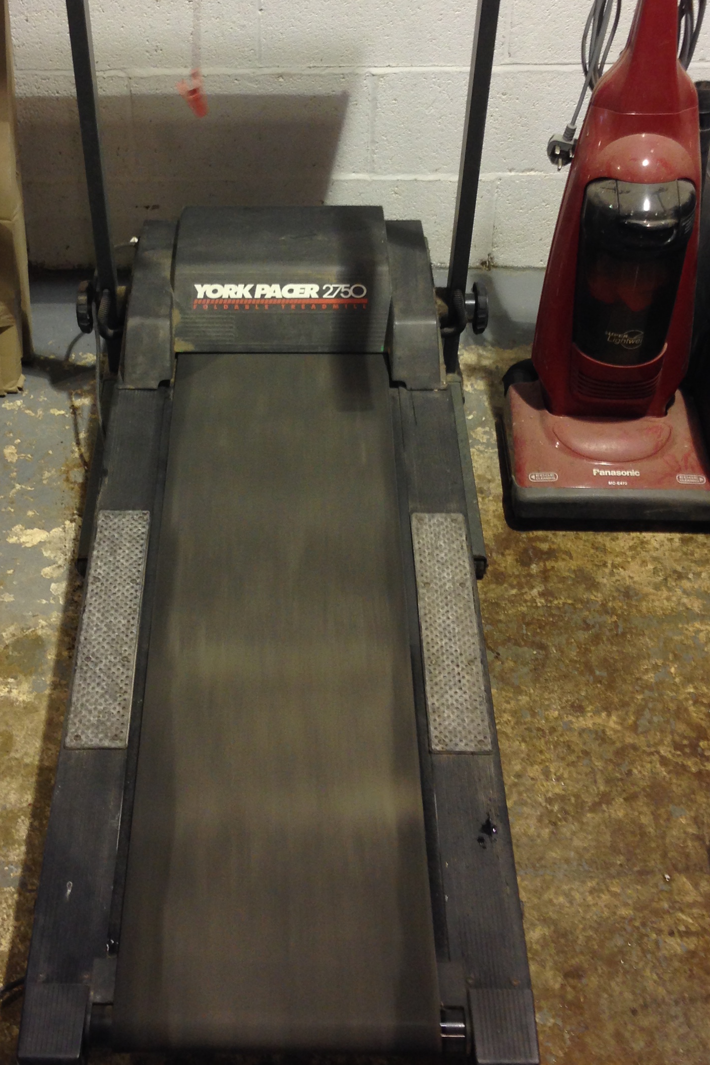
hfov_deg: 25.4
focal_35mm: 53
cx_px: 268
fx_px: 1568
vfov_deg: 37.1
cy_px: 347
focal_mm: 4.12
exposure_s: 1/20
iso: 80
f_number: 2.4
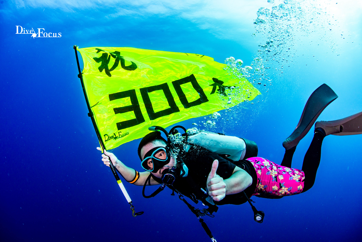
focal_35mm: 15
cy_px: 121
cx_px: 181
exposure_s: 1/250
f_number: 8
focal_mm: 15
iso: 320
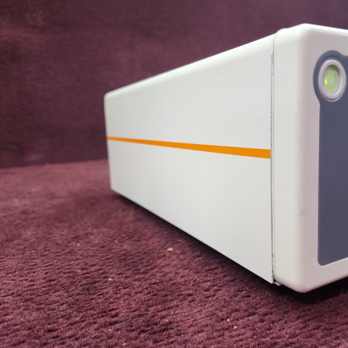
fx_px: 318
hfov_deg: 56.9
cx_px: 208
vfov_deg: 57.3
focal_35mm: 28
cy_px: 179
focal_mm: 6.4
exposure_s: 1/120
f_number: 1.8
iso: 320
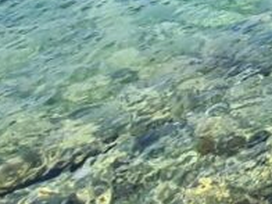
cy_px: -81
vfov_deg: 18.8
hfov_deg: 17.2
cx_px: 580
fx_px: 558
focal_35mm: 71
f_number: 2.2
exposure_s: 1/1076
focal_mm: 2.22
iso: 64
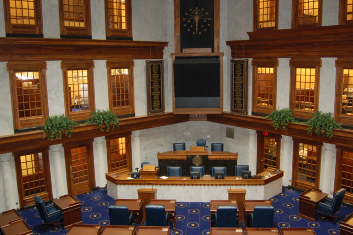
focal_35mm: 32
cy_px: 109
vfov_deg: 41.0
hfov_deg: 58.6
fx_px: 314
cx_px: 195
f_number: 3.5
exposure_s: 1/60
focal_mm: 18
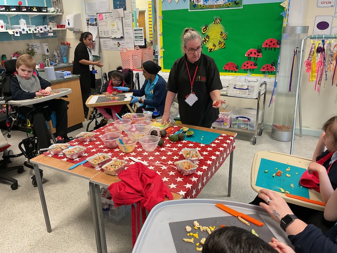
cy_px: 126
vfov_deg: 48.2
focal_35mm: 29
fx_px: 282
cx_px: 168
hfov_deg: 61.7
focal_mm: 3
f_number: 1.8
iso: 100
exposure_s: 1/60
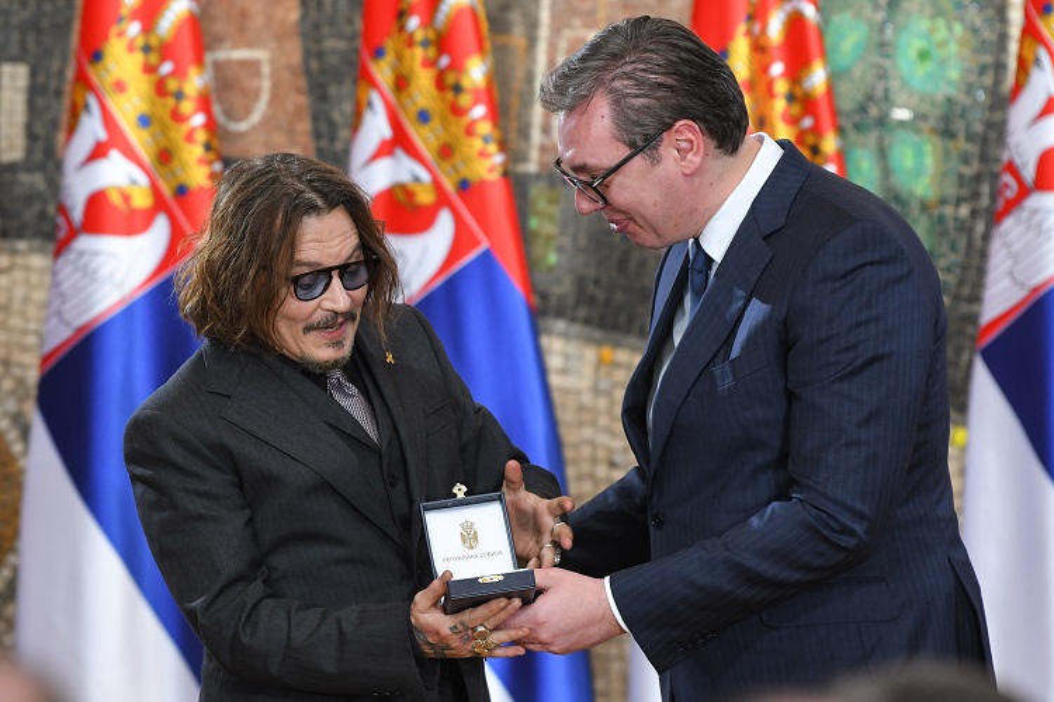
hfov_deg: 10.3
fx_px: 5855
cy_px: 351
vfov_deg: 6.9
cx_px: 527
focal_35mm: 200
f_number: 4
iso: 1250
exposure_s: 1/400
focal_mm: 200
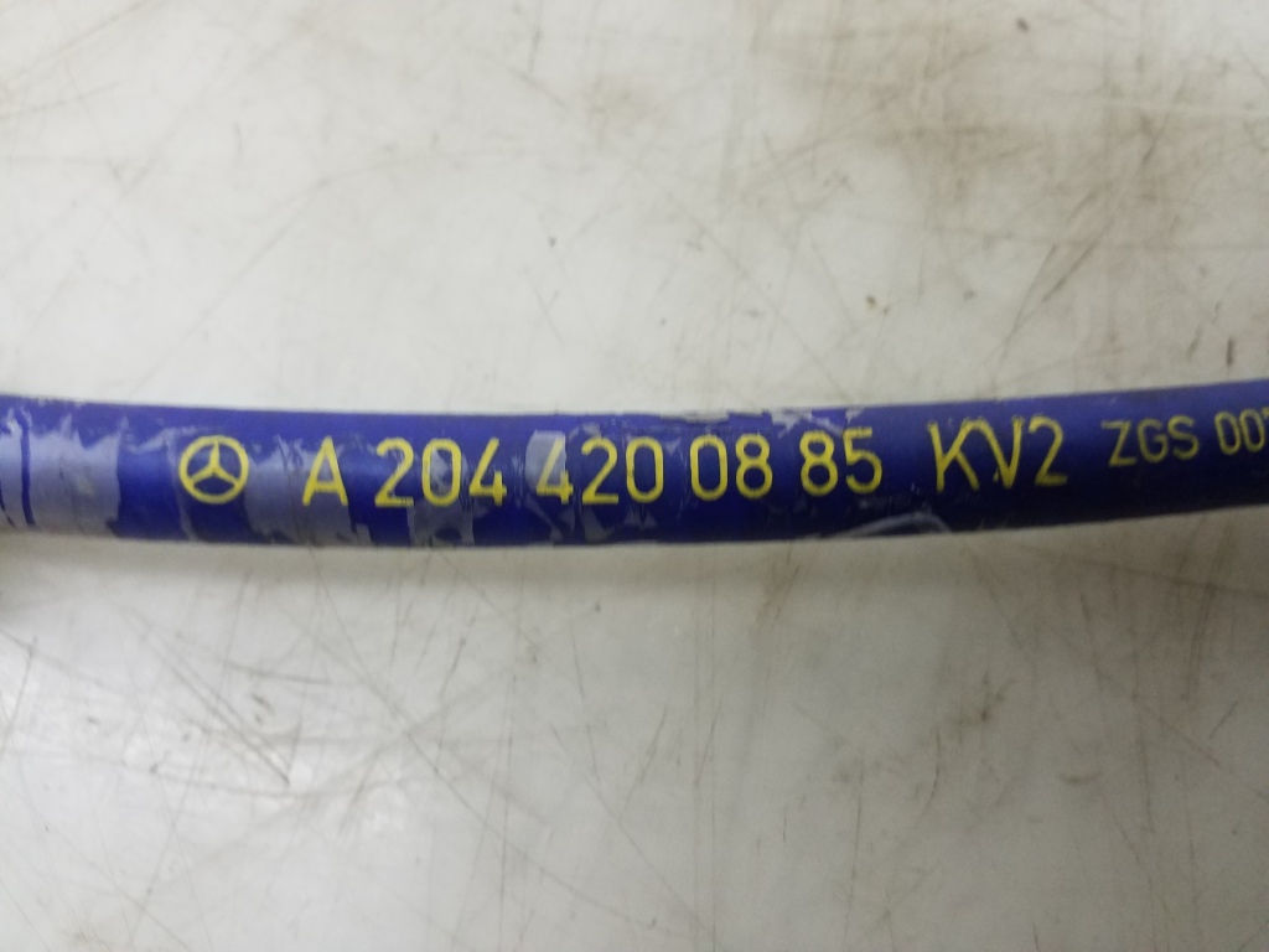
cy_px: 476
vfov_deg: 51.4
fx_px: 990
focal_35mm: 27
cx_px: 634
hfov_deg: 65.3
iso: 200
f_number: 1.9
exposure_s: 1/50
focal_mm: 3.6
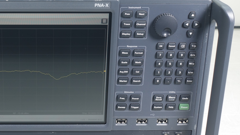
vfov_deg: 15.7
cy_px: 57
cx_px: 48
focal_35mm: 77
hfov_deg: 27.0
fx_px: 490
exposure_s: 1/80
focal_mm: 16.62
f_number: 4
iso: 125
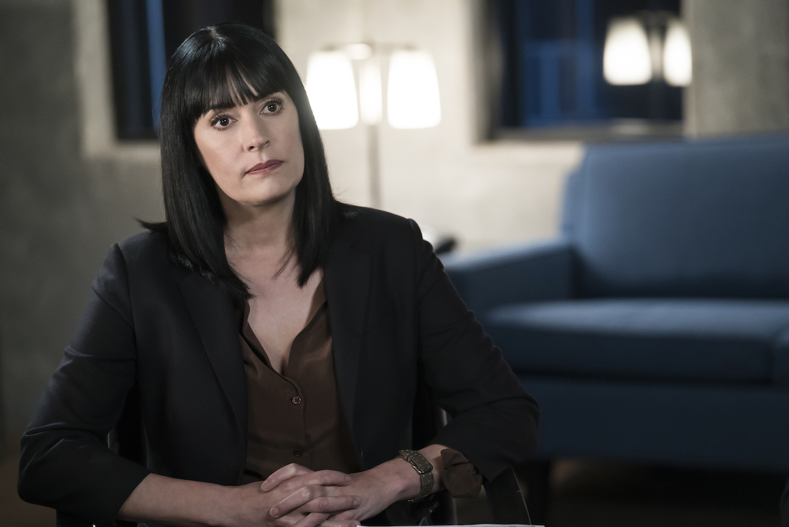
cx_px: 394
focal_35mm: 138
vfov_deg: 10.0
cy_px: 264
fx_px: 3027
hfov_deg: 14.9
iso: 5000
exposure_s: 1/125
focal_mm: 138
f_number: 3.5
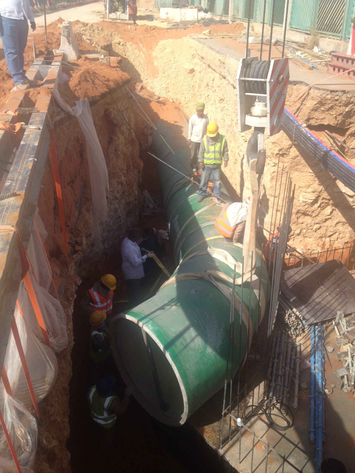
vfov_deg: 52.6
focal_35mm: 35
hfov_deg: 40.7
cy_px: 236
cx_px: 178
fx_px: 479
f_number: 2.4
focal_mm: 4.28
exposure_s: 1/1381
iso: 50
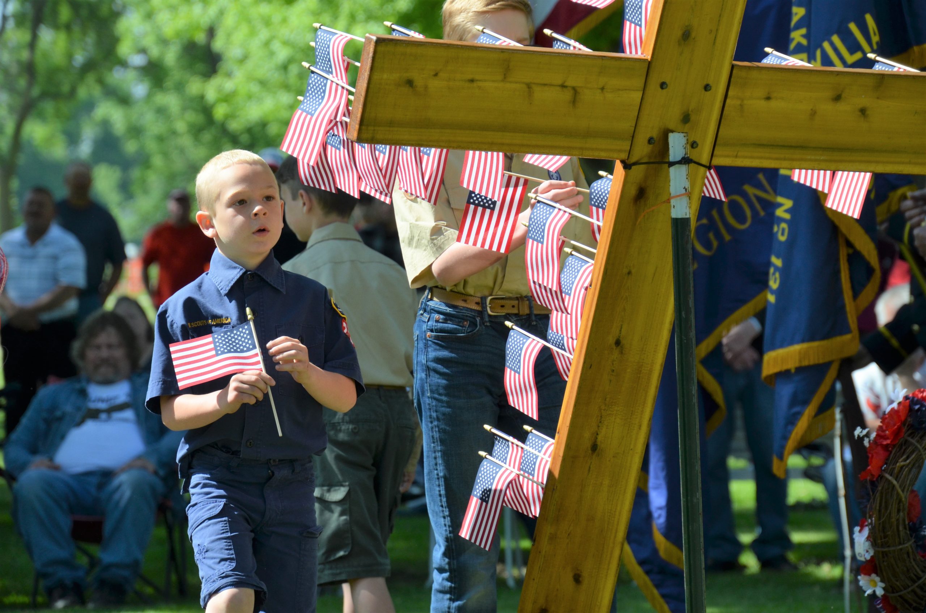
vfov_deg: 6.8
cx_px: 463
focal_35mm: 202
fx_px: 5198
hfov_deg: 10.2
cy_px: 306
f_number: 5.6
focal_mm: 135
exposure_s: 1/1000
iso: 400
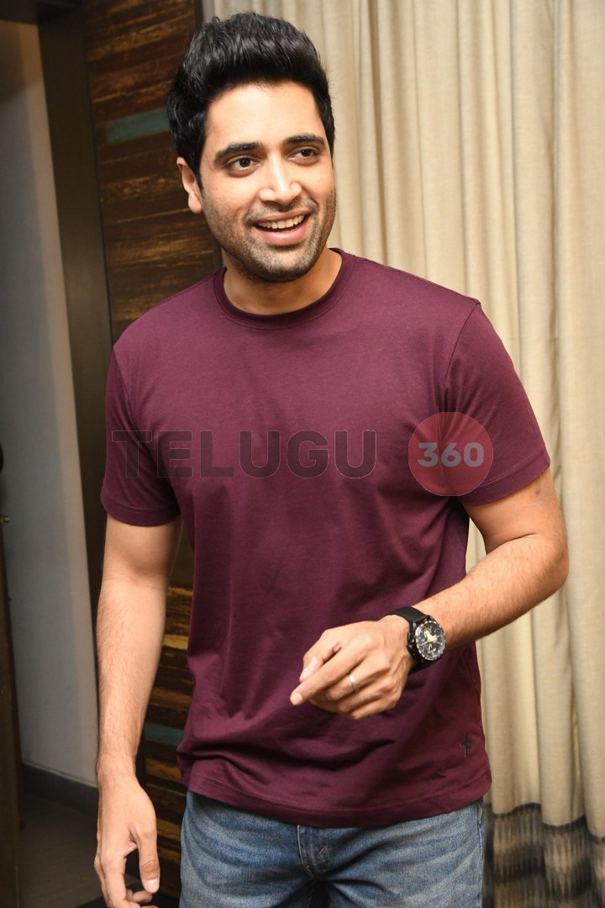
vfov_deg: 36.2
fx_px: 1386
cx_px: 302
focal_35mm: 55
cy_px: 454
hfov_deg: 24.6
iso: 4000
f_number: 6.3
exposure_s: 1/125
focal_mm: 55
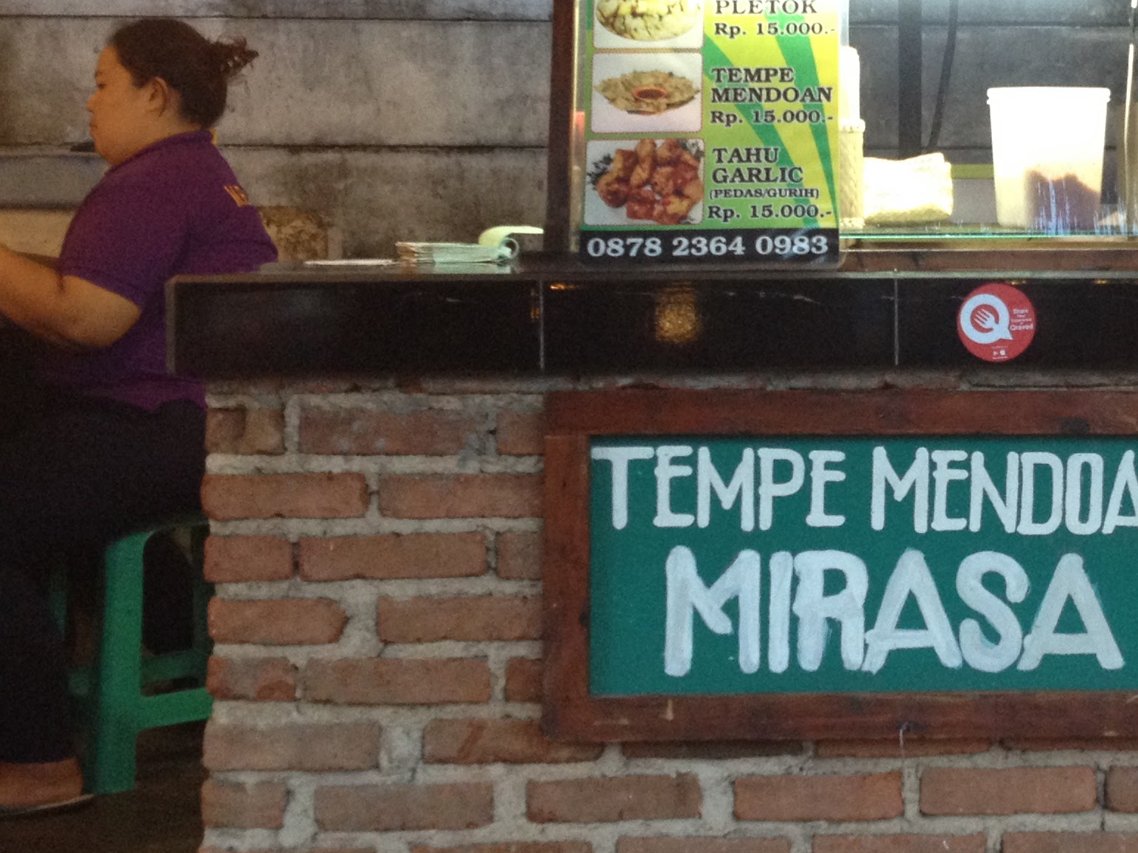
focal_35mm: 74
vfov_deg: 19.8
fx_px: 2433
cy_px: 234
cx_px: 1086
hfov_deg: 25.3
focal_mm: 4.28
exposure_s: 1/20
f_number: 2.4
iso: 160
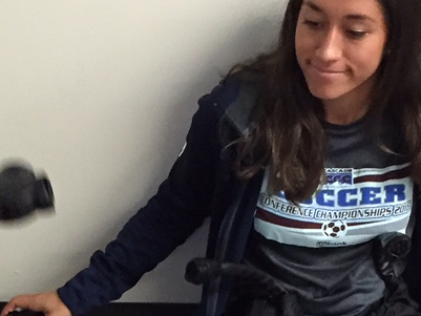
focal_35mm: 118
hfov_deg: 16.5
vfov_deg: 12.2
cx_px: 62
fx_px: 1436
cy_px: 419
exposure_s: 1/20
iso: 250
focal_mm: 4.15
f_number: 2.2
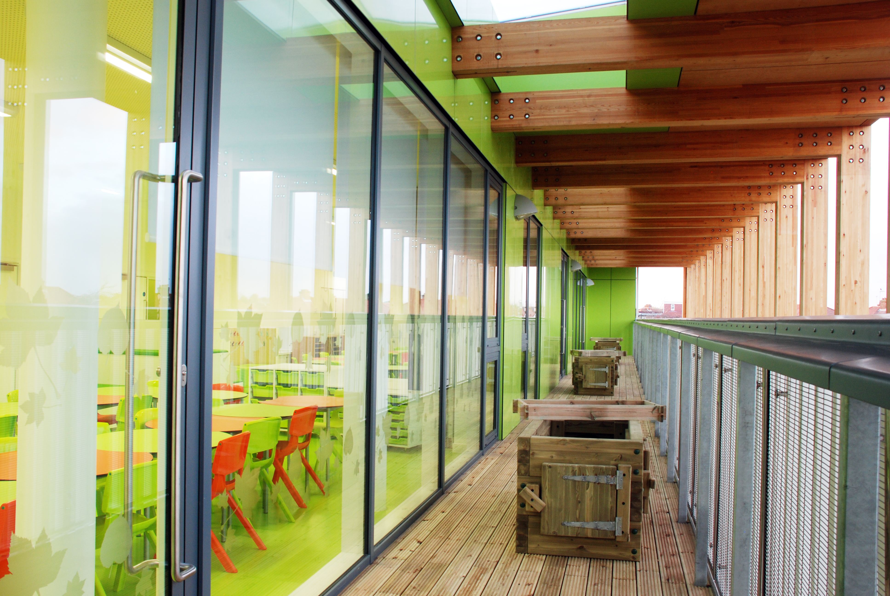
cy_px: 298
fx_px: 743
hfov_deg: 61.9
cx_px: 445
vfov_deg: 43.7
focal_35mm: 30
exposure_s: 1/4
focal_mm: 20
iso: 200
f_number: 9.5
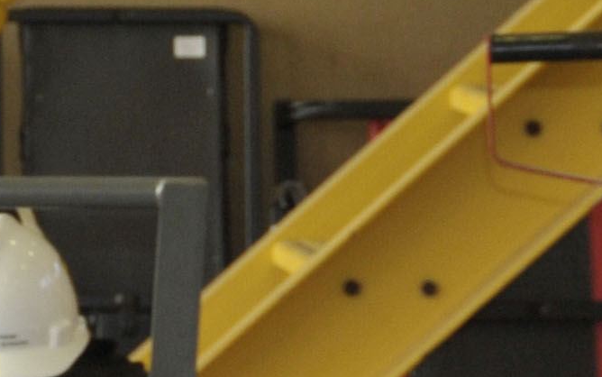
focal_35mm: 784
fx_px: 12867
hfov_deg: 2.7
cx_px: -792
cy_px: -293
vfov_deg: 1.7
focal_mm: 80
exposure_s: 1/60
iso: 500
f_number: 8
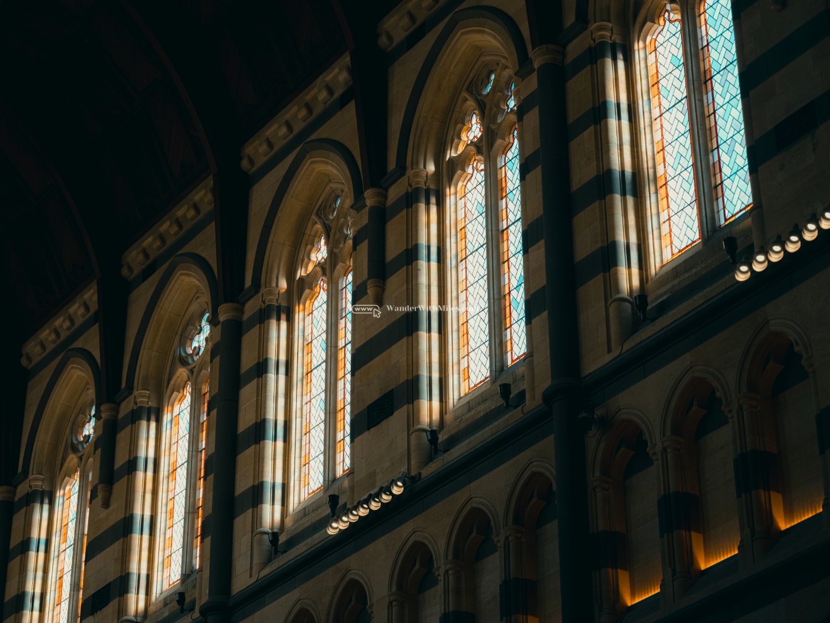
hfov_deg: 22.5
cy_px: 312
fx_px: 2086
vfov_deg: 17.0
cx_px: 415
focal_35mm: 87
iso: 800
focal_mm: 110
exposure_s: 1/200
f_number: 2
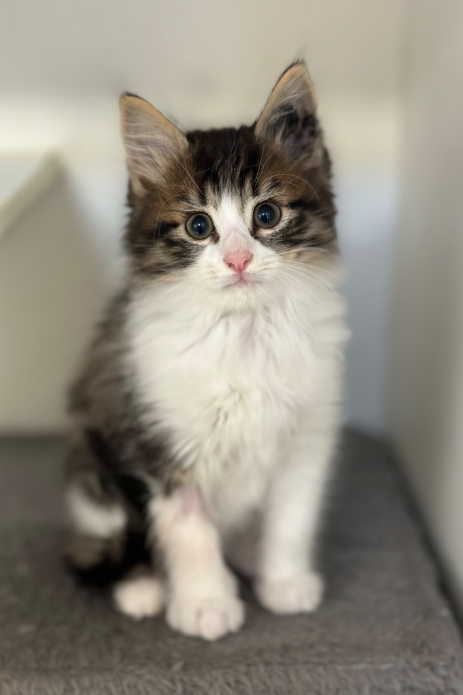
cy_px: 345
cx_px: 210
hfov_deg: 26.5
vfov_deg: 38.9
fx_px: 984
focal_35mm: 51
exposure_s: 1/50
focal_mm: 6.86
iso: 250
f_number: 1.78
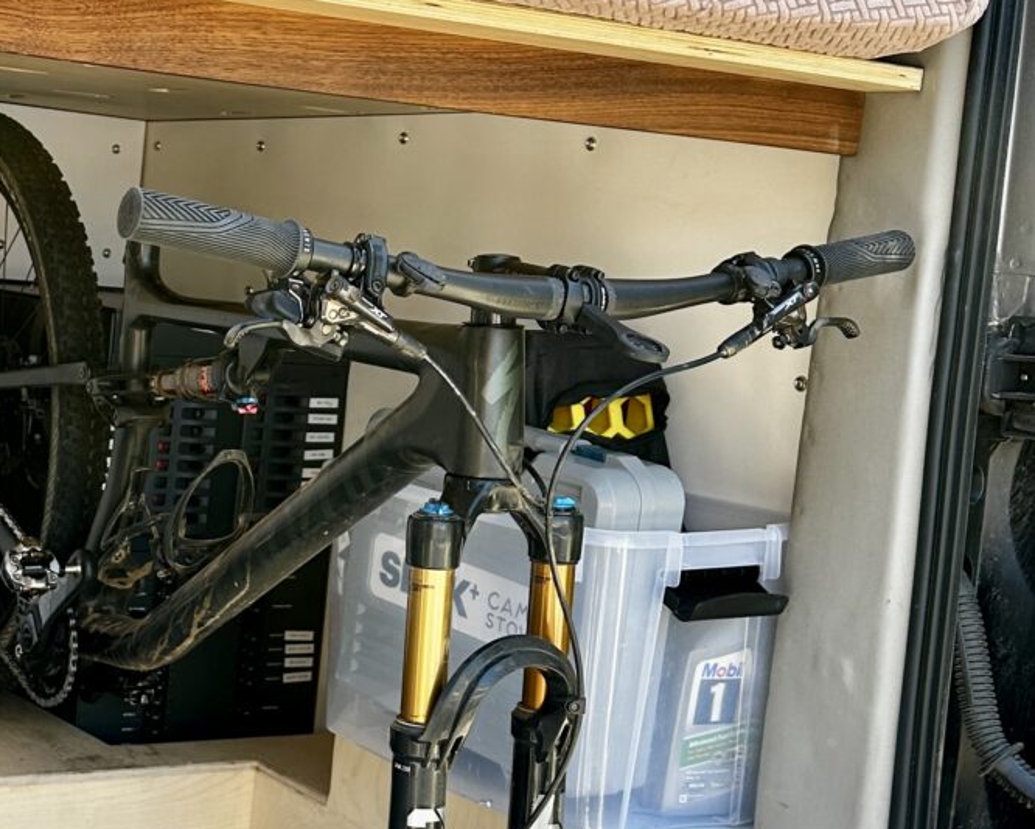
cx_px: 443
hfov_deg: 50.1
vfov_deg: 40.5
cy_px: 577
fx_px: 1103
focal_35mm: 36
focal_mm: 6.86
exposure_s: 1/341
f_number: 1.78
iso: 80
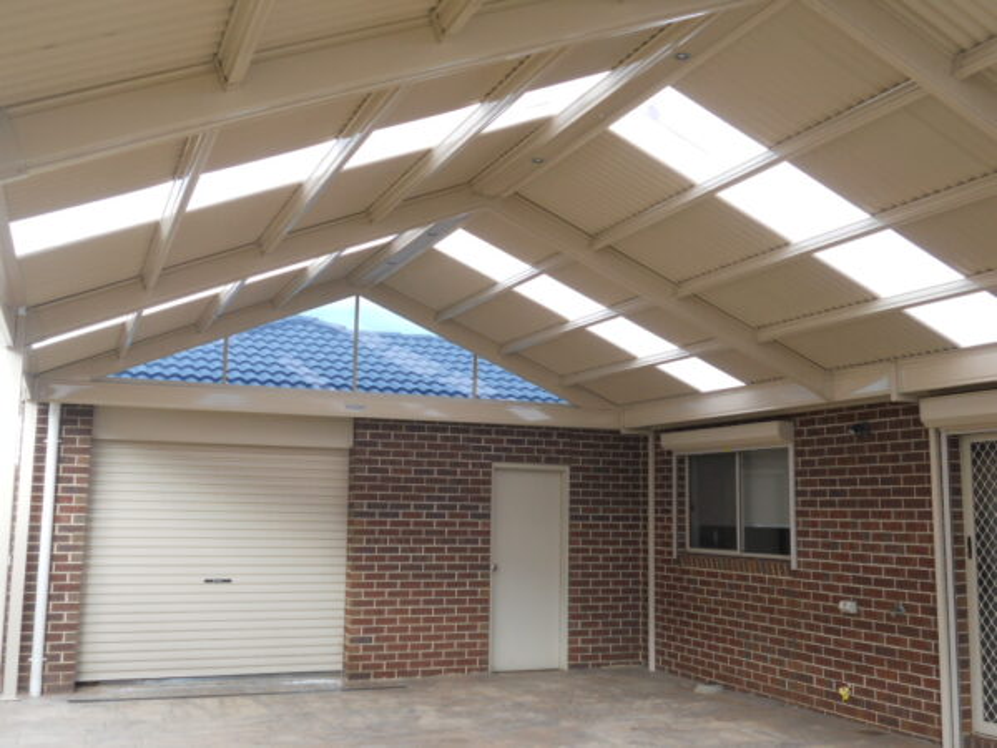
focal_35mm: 38
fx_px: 1094
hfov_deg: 49.0
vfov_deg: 37.7
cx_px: 498
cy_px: 374
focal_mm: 6.9
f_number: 3.9
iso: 80
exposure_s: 1/50
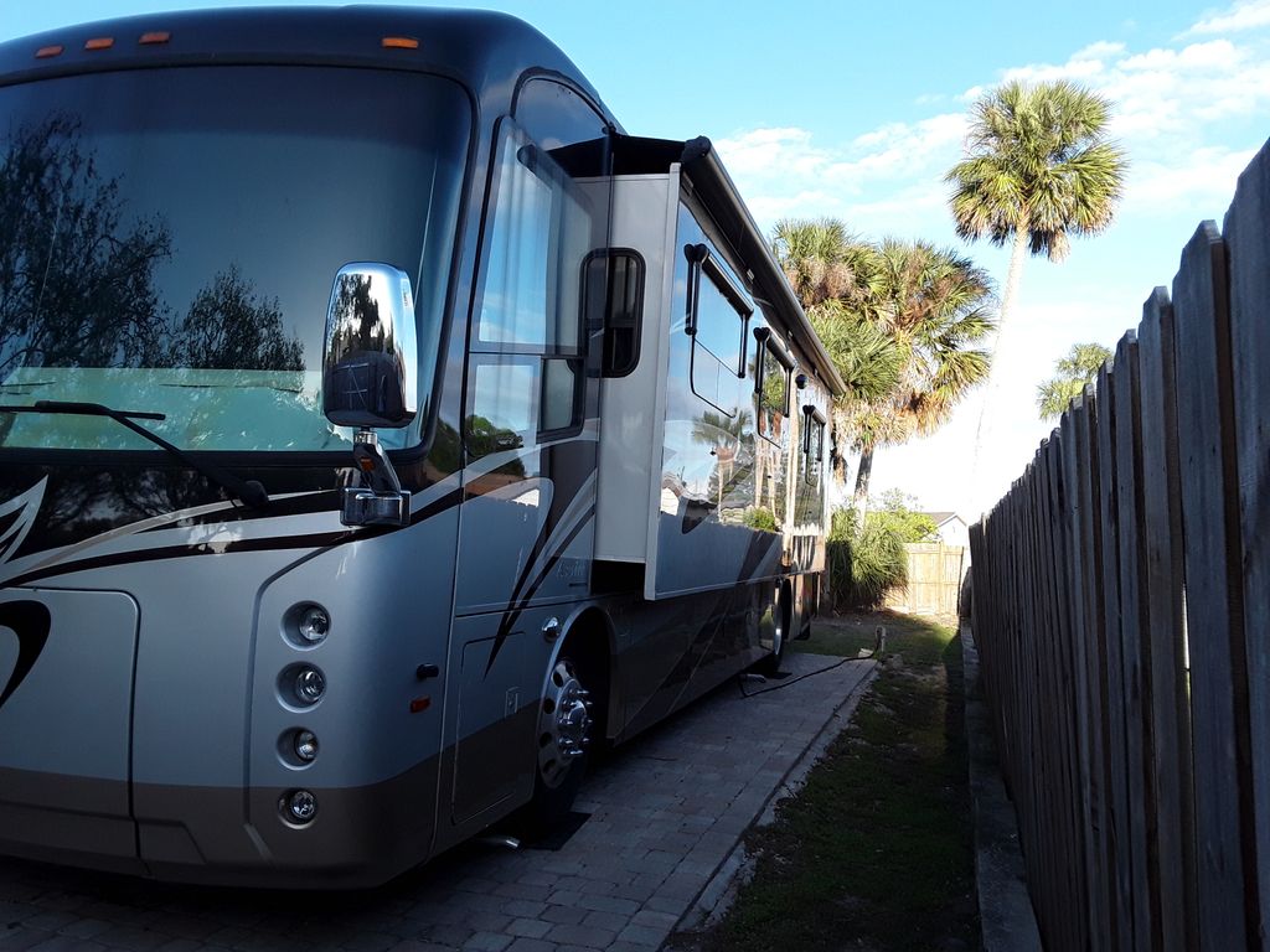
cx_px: 635
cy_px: 476
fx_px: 991
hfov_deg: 65.3
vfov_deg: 51.4
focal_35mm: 27
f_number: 1.9
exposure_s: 1/451
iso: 40
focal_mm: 2.91
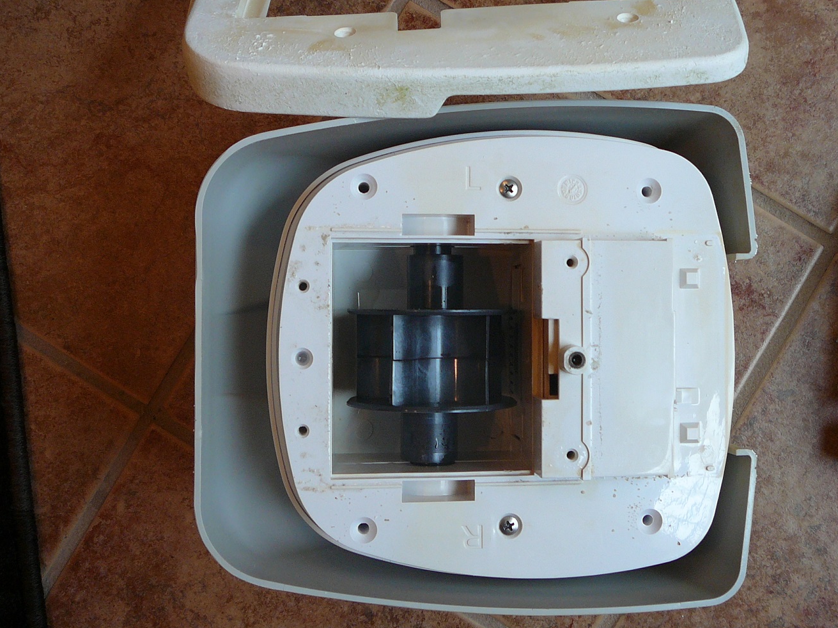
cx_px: 487
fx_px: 992
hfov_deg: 45.6
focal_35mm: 41
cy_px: 271
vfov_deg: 35.1
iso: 100
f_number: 2.8
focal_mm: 5.2
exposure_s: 1/30
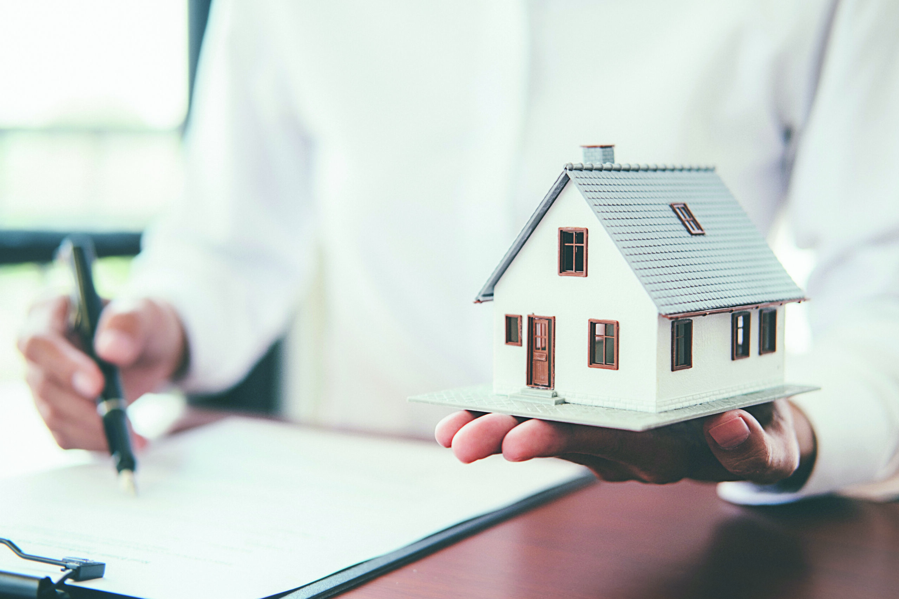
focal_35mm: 53
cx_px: 450
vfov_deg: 25.5
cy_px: 300
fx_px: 1324
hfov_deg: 37.5
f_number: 2
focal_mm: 35
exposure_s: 1/250
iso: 160
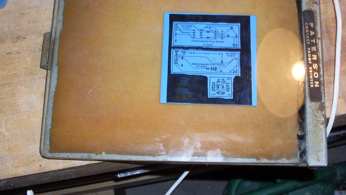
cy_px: 60
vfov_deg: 22.1
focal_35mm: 54
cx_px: 193
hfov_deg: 38.4
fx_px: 495
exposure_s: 1/45
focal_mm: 6.3
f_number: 2.8
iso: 100
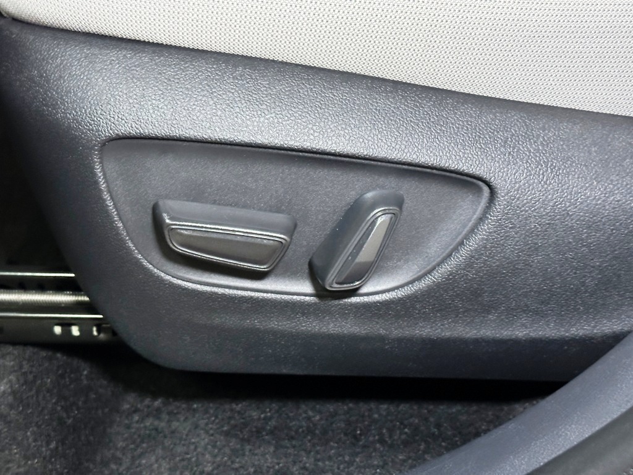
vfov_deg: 30.3
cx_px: 316
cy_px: 238
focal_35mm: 48
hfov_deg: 39.7
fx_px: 878
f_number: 1.78
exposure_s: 1/30
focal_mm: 6.86
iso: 500
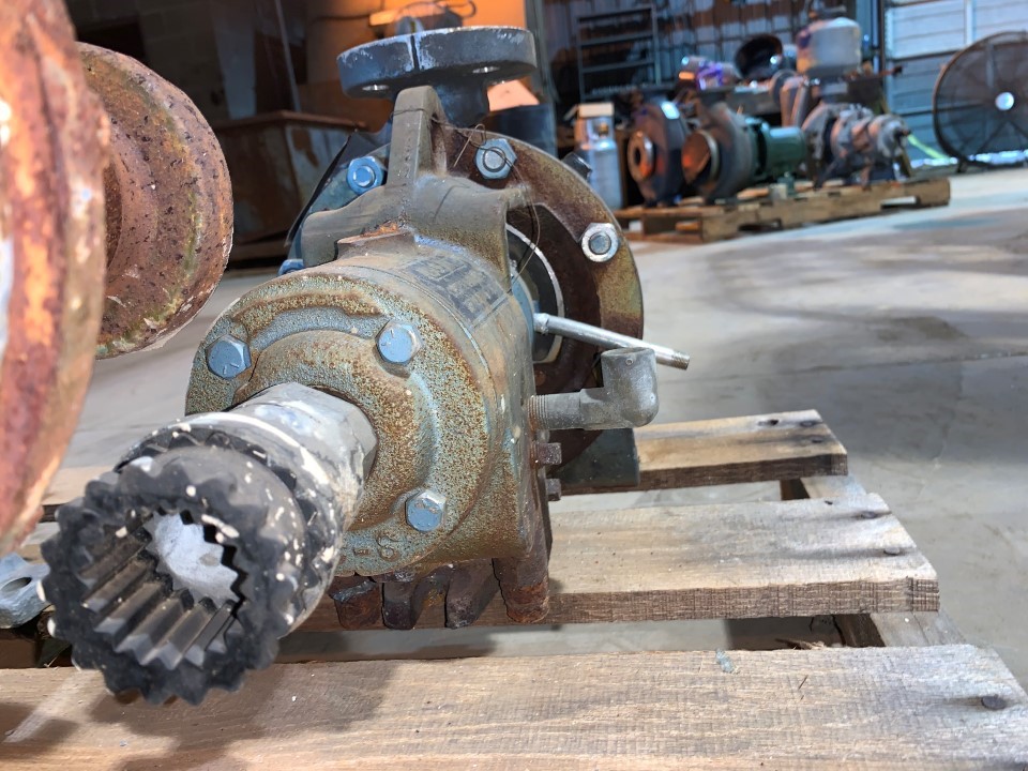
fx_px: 772
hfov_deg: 67.3
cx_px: 514
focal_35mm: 26
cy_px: 386
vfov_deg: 53.1
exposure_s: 1/20
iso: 40
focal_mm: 4.25
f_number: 1.8
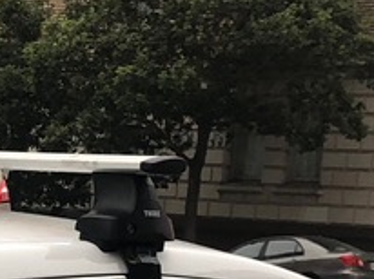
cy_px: 339
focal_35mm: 174
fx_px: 1878
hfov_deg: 11.0
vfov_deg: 8.4
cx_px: -156
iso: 64
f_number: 1.8
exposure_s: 1/120
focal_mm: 4
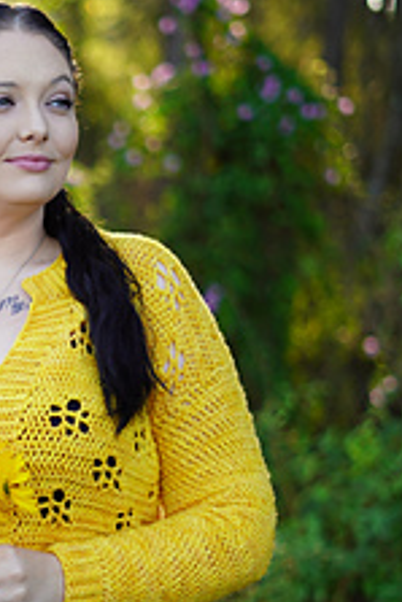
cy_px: 416
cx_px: -18
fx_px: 1873
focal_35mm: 112
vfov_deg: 18.2
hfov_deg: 12.1
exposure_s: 1/500
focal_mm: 50
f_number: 1.8
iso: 100
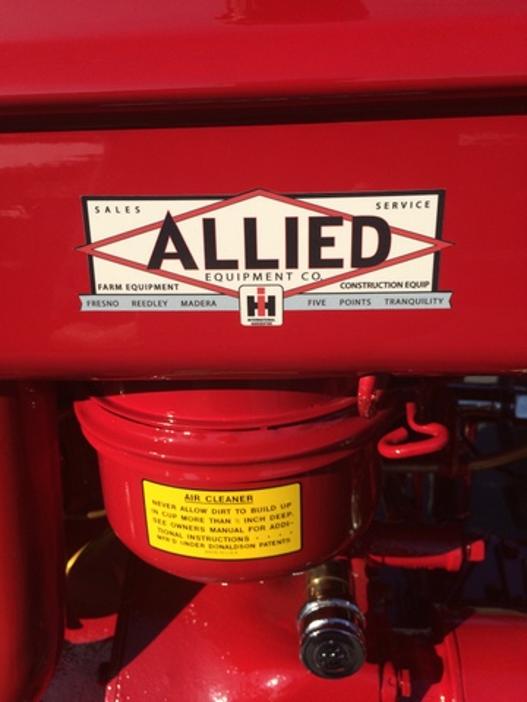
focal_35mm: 29
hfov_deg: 48.2
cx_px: 264
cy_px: 351
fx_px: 589
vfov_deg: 61.7
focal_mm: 4.15
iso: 32
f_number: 2.2
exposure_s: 1/2415
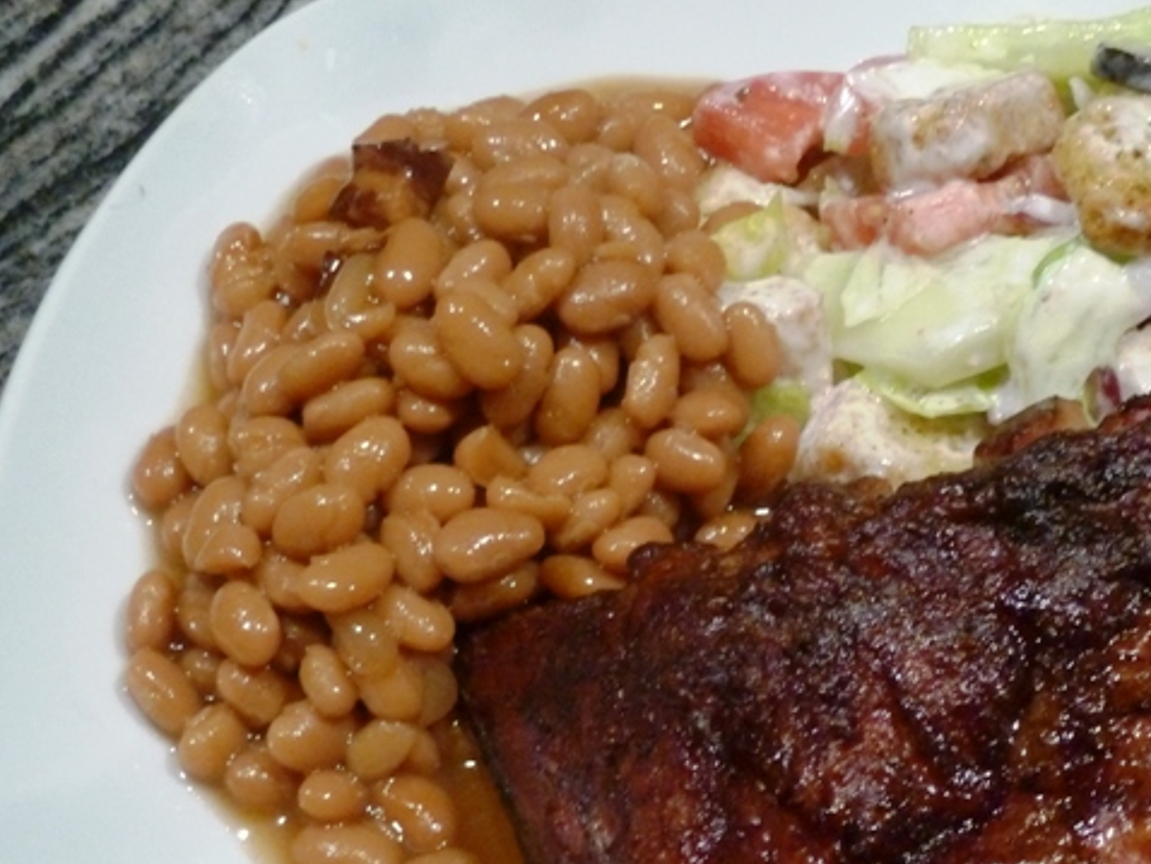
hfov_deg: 22.2
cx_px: 939
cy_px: 626
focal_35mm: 87
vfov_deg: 16.9
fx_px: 2894
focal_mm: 8.5
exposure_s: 1/13
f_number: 3.8
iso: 400
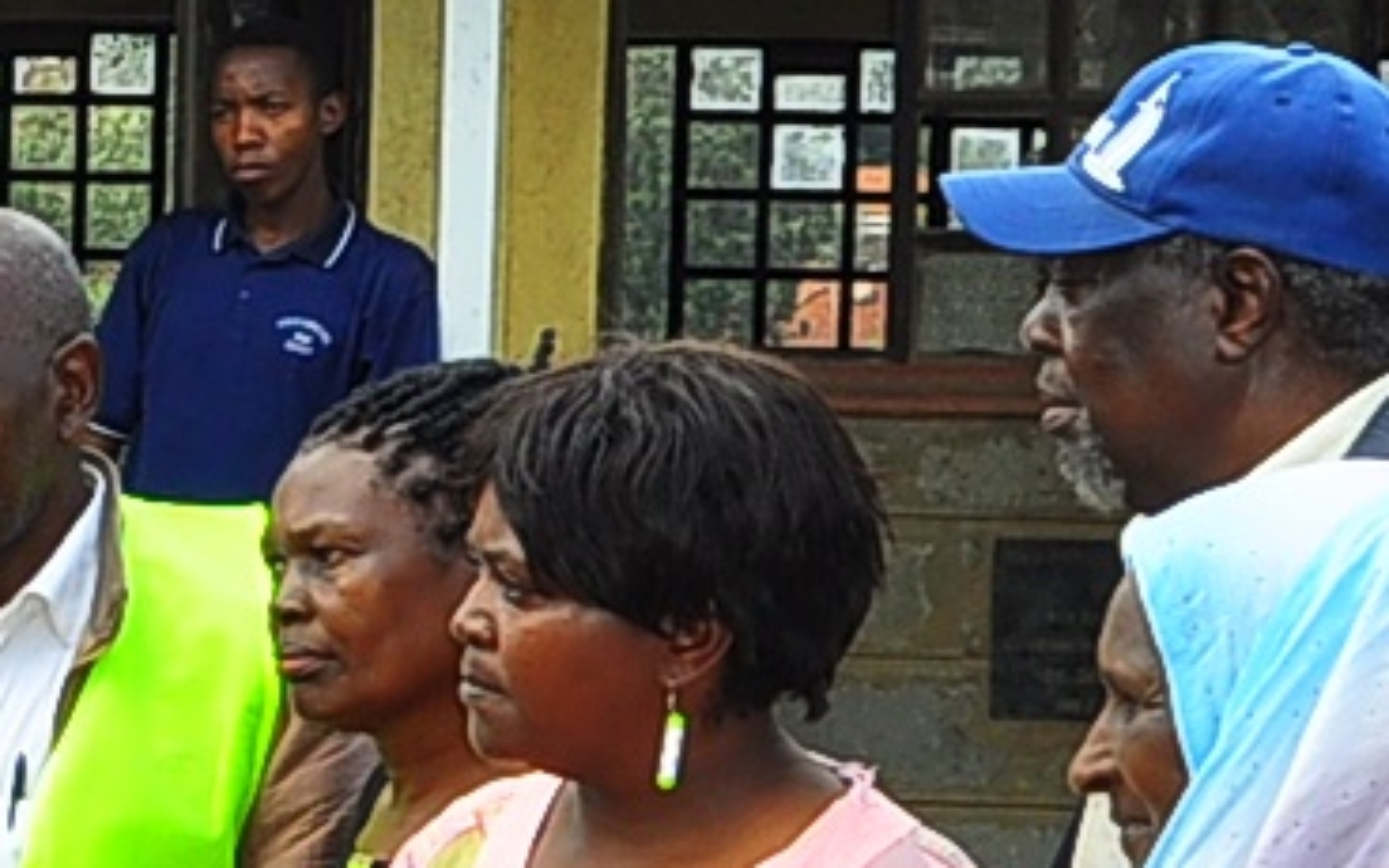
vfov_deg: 8.2
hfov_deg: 11.7
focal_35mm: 160
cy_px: 683
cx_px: -1389
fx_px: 6057
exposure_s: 1/180
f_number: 6.7
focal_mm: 18
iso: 200
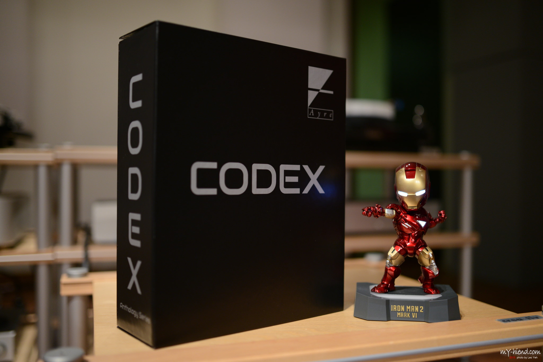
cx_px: 272
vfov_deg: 37.9
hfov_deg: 54.4
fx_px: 528
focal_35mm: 35
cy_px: 181
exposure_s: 1/200
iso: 800
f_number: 1.4
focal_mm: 35
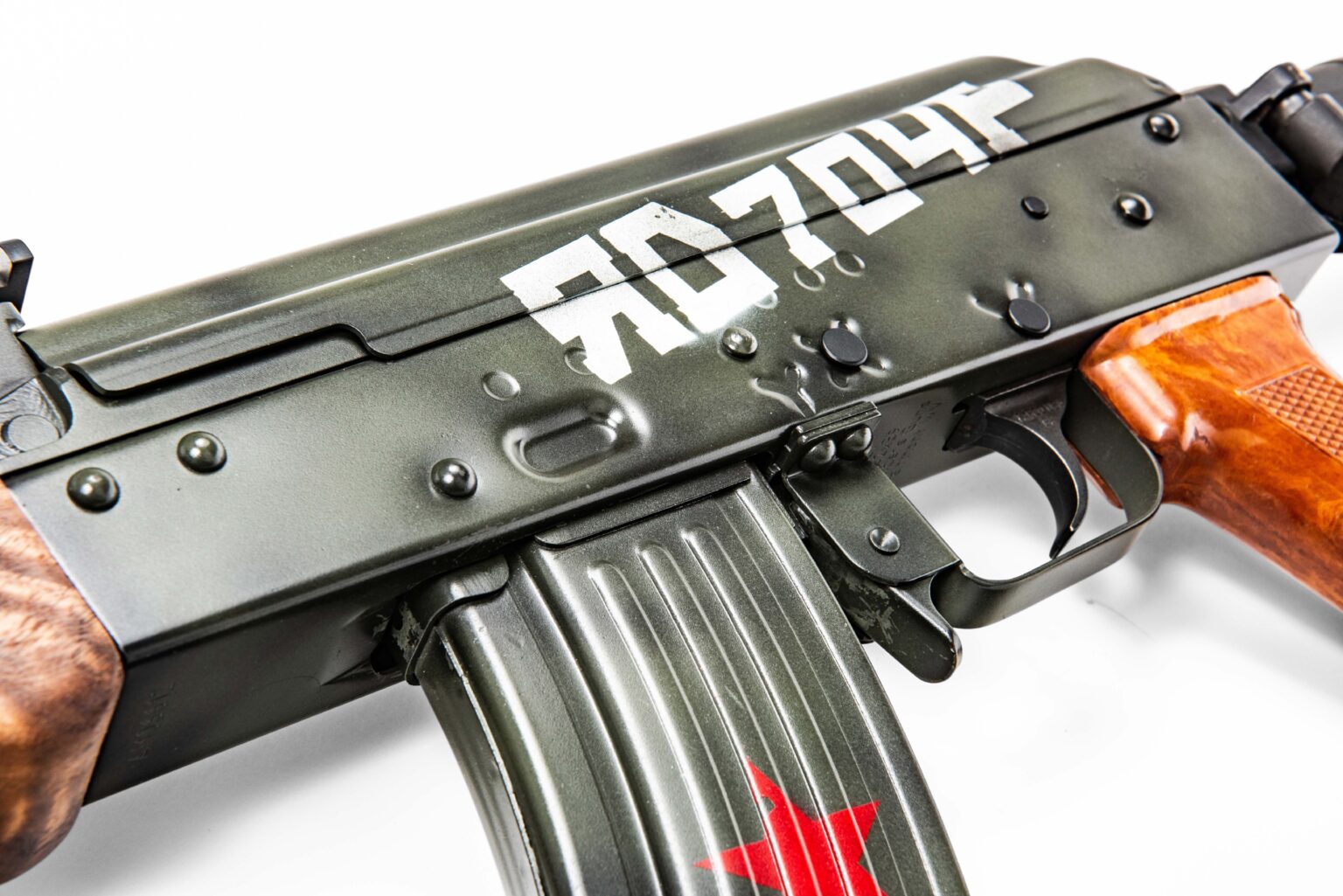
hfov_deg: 28.8
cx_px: 672
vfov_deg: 19.5
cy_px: 448
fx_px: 2612
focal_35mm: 70
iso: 100
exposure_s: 1/125
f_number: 20
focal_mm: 70
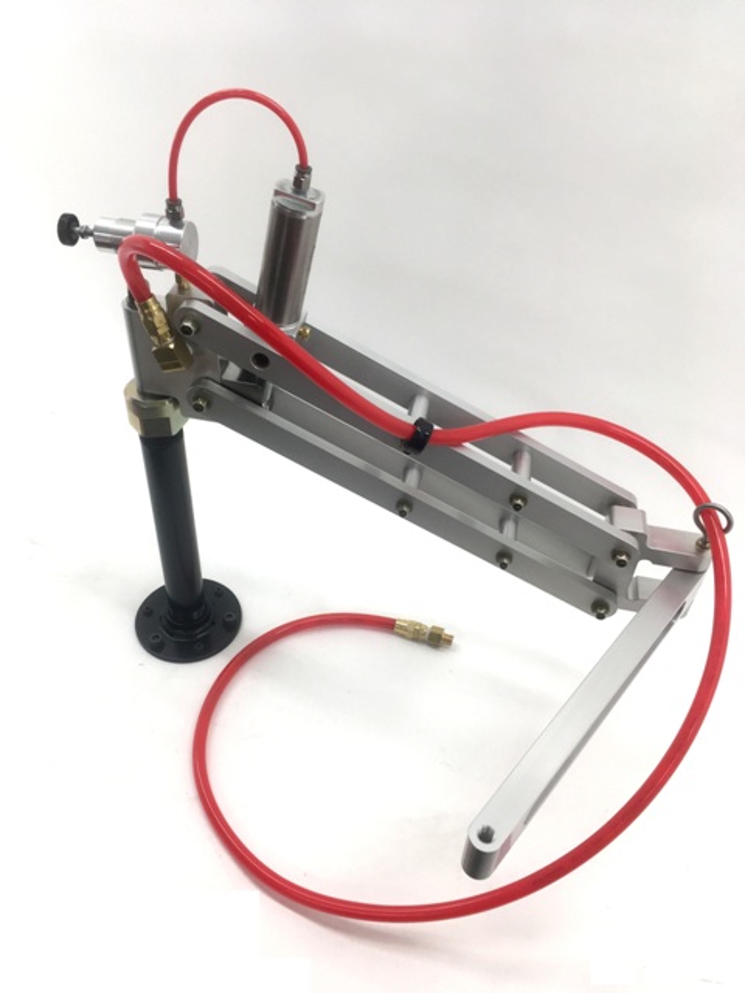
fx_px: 832
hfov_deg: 48.2
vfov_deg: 61.7
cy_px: 496
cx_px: 372
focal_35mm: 29
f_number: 2.2
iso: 40
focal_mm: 4.15
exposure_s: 1/120
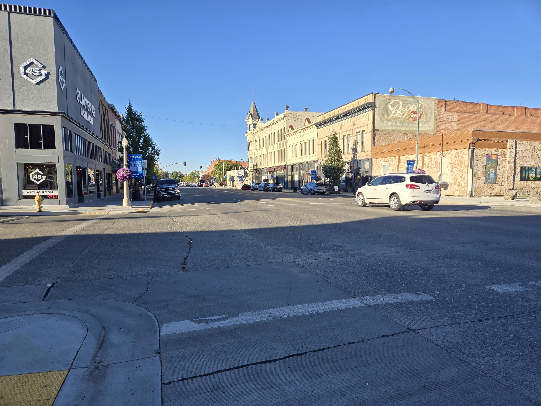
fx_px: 359
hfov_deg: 73.9
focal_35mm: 23
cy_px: 203
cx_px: 270
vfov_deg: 58.9
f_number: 1.8
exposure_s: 1/1222
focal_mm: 5.4
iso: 25
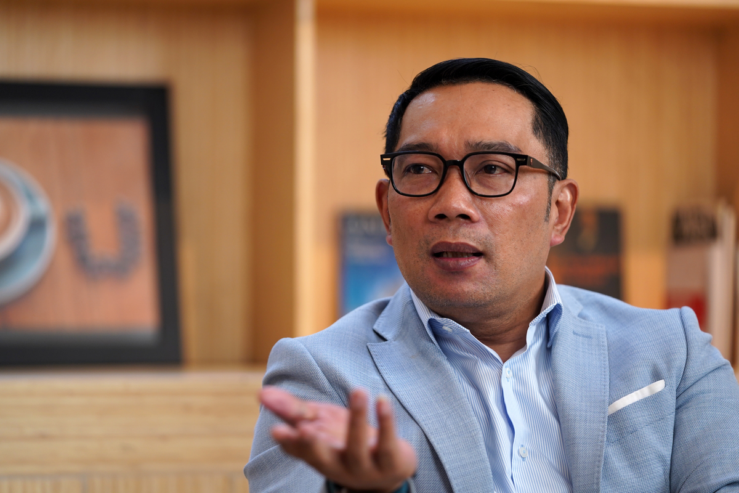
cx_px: 370
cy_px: 246
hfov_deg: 15.5
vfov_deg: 10.4
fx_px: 2709
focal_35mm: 132
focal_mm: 132
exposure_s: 1/60
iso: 320
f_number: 2.8
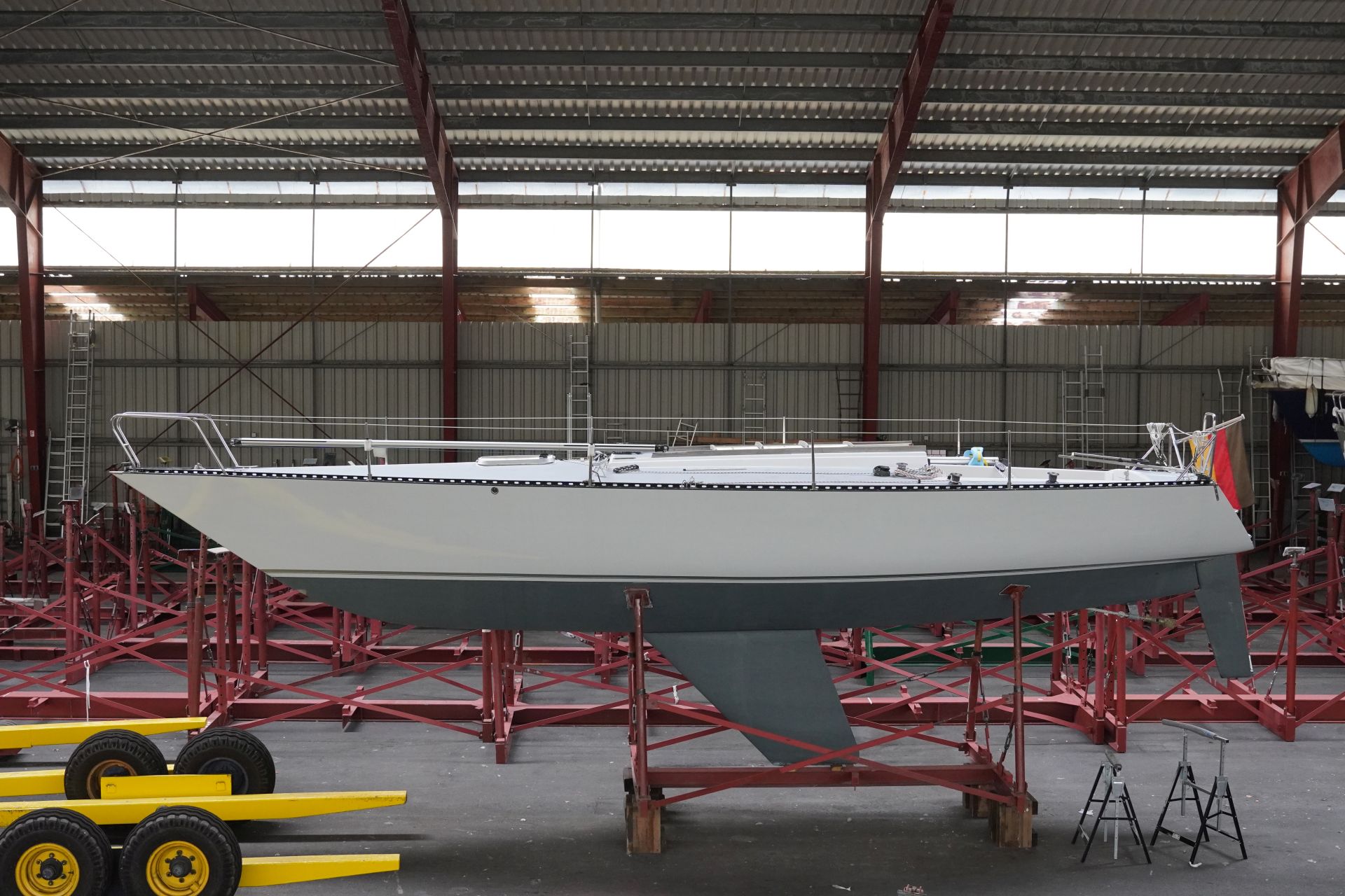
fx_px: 1855
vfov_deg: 27.2
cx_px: 672
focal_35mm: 50
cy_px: 448
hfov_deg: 39.9
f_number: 4
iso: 1600
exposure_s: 1/160
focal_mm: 33.1
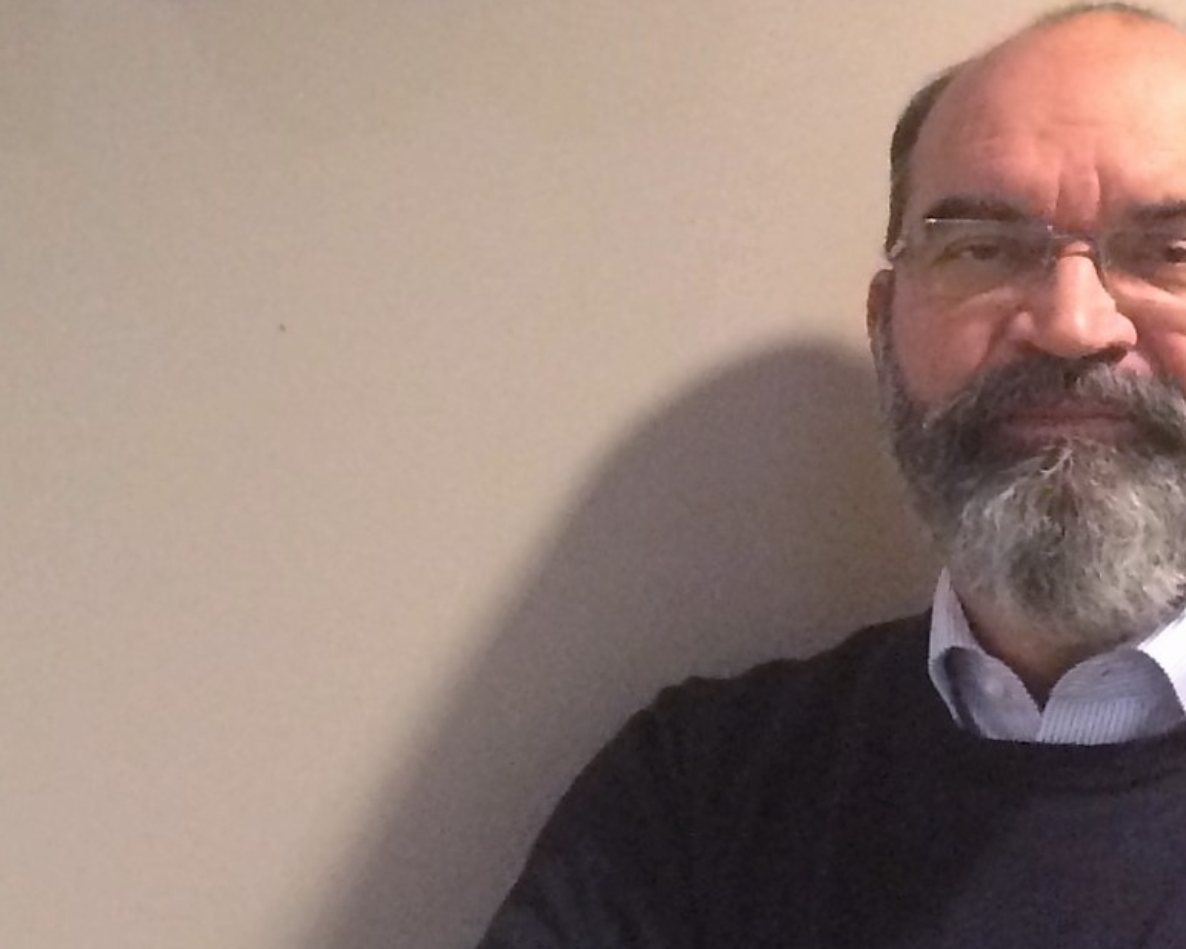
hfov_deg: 15.6
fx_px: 4107
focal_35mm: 117
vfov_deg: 13.2
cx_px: -346
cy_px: 388
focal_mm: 4.15
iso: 320
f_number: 2.2
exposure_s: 1/33
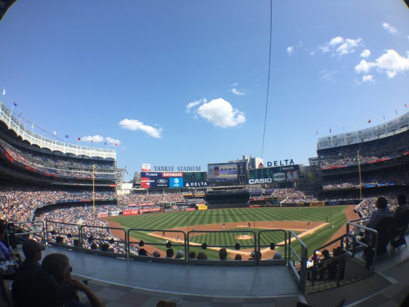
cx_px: 204
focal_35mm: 29
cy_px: 154
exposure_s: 1/1374
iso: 25
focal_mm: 4.15
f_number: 2.2
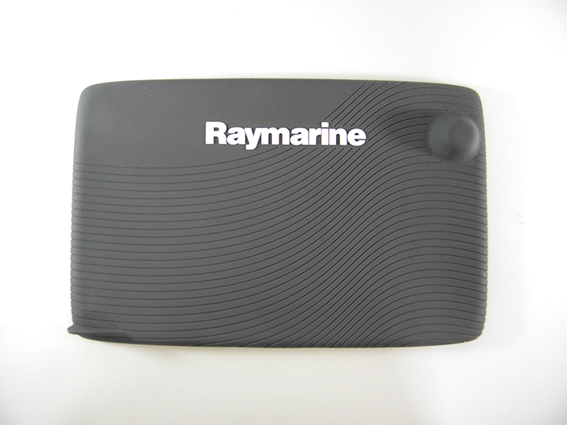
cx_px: 284
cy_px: 212
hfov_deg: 63.4
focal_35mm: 28
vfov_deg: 49.7
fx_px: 459
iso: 720
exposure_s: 1/184
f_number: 3.5
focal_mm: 5
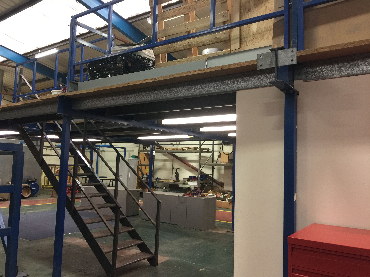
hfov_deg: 61.7
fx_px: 310
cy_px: 138
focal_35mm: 29
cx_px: 185
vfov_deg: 48.2
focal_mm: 4.15
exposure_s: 1/17
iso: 64
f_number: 2.2
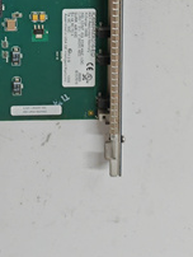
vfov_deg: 20.3
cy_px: -70
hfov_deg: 16.3
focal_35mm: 89
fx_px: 660
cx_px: 3
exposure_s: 1/100
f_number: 1.9
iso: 800
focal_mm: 6.12
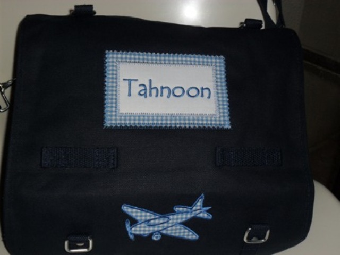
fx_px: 432
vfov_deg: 32.9
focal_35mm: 44
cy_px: 128
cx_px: 170
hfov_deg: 42.9
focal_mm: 7.8
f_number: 11.3
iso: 100
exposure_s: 1/45
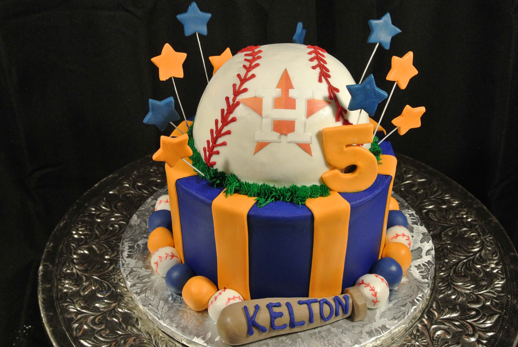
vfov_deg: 28.7
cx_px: 259
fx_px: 677
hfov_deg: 41.9
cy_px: 174
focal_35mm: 47
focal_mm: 17.5
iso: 360
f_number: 4.5
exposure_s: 1/60
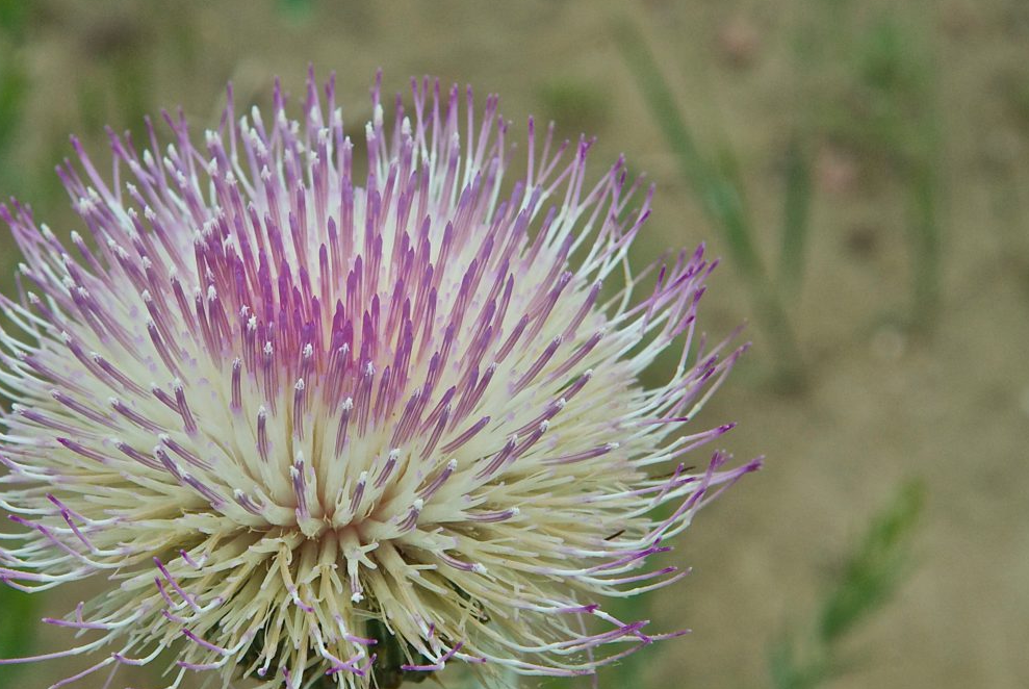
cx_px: 342
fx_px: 3541
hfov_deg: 16.5
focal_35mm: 124
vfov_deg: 11.1
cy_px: 343
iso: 500
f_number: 14
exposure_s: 1/320
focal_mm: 55
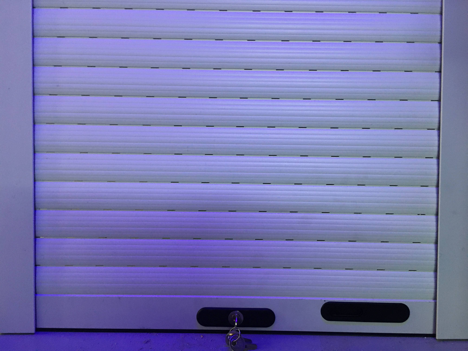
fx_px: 392
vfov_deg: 48.2
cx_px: 234
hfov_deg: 61.7
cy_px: 176
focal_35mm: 29
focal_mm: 4.15
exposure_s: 1/33
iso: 200
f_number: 2.2
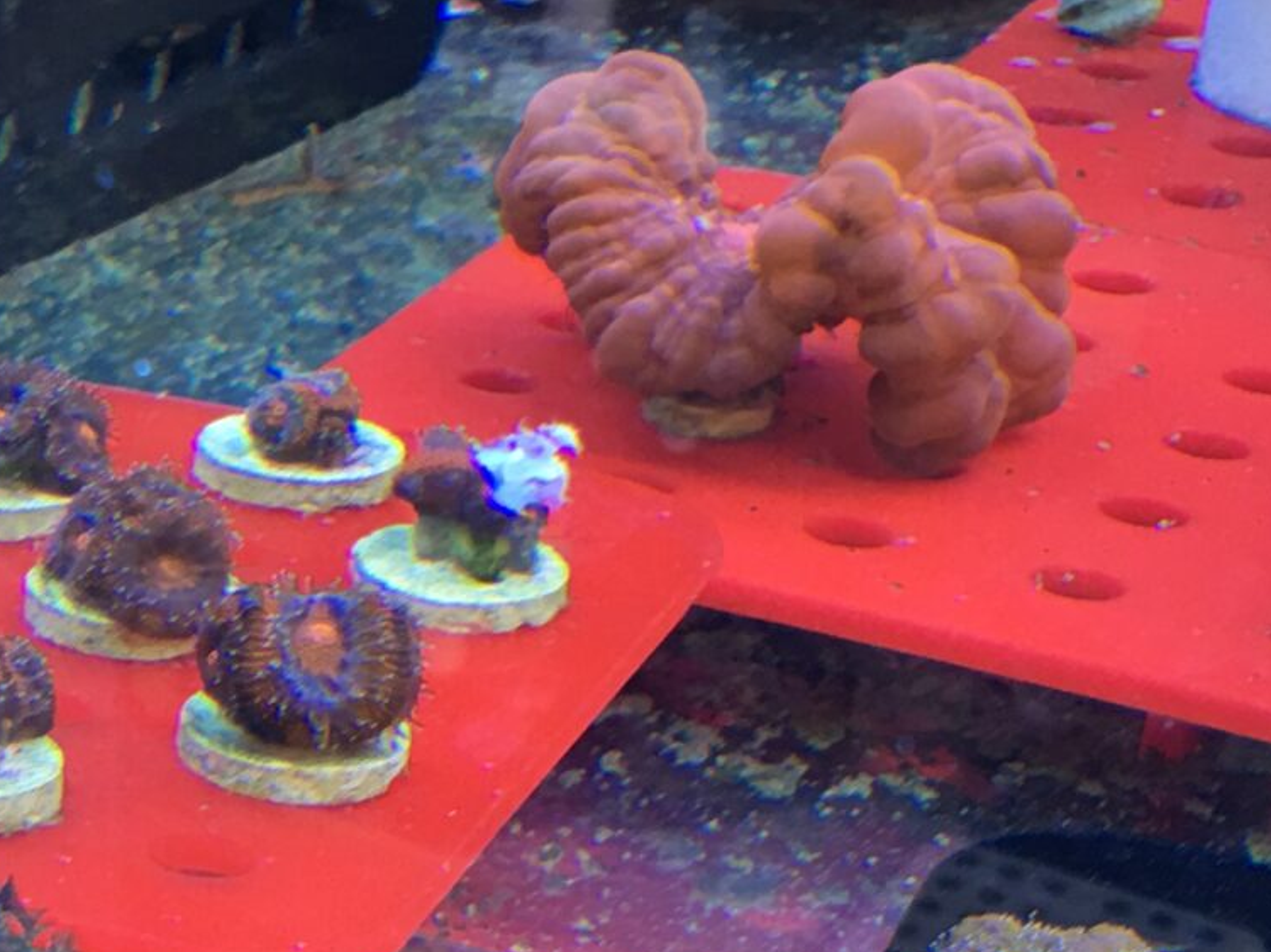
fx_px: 3634
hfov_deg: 19.4
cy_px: 784
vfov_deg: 14.8
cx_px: 59
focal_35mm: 99
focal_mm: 4.15
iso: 25
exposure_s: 1/15
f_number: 2.2
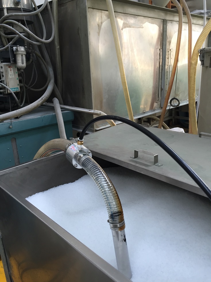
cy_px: 141
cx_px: 106
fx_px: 236
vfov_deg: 61.7
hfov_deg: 48.2
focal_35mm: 29
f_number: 2.2
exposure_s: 1/33
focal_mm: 4.15
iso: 32
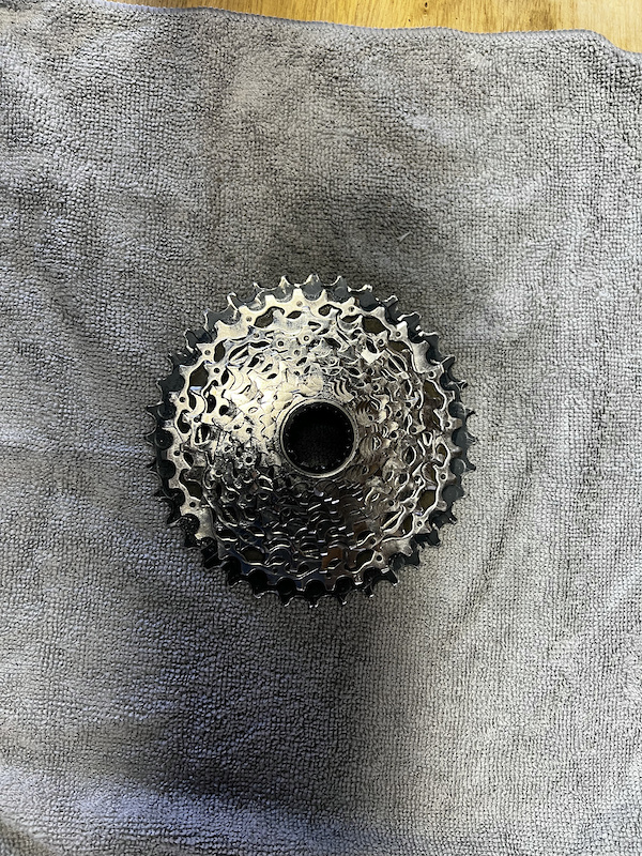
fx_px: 643
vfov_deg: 67.3
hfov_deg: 53.1
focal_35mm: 26
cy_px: 428
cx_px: 321
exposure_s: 1/60
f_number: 1.5
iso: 100
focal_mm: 5.7
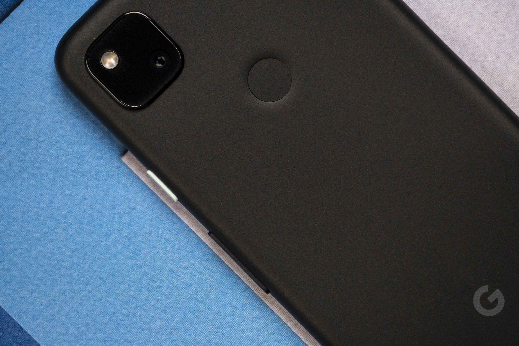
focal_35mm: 315
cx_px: 260
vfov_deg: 4.4
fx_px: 4541
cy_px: 173
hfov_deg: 6.5
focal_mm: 210
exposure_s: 1/100
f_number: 6.3
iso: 1000
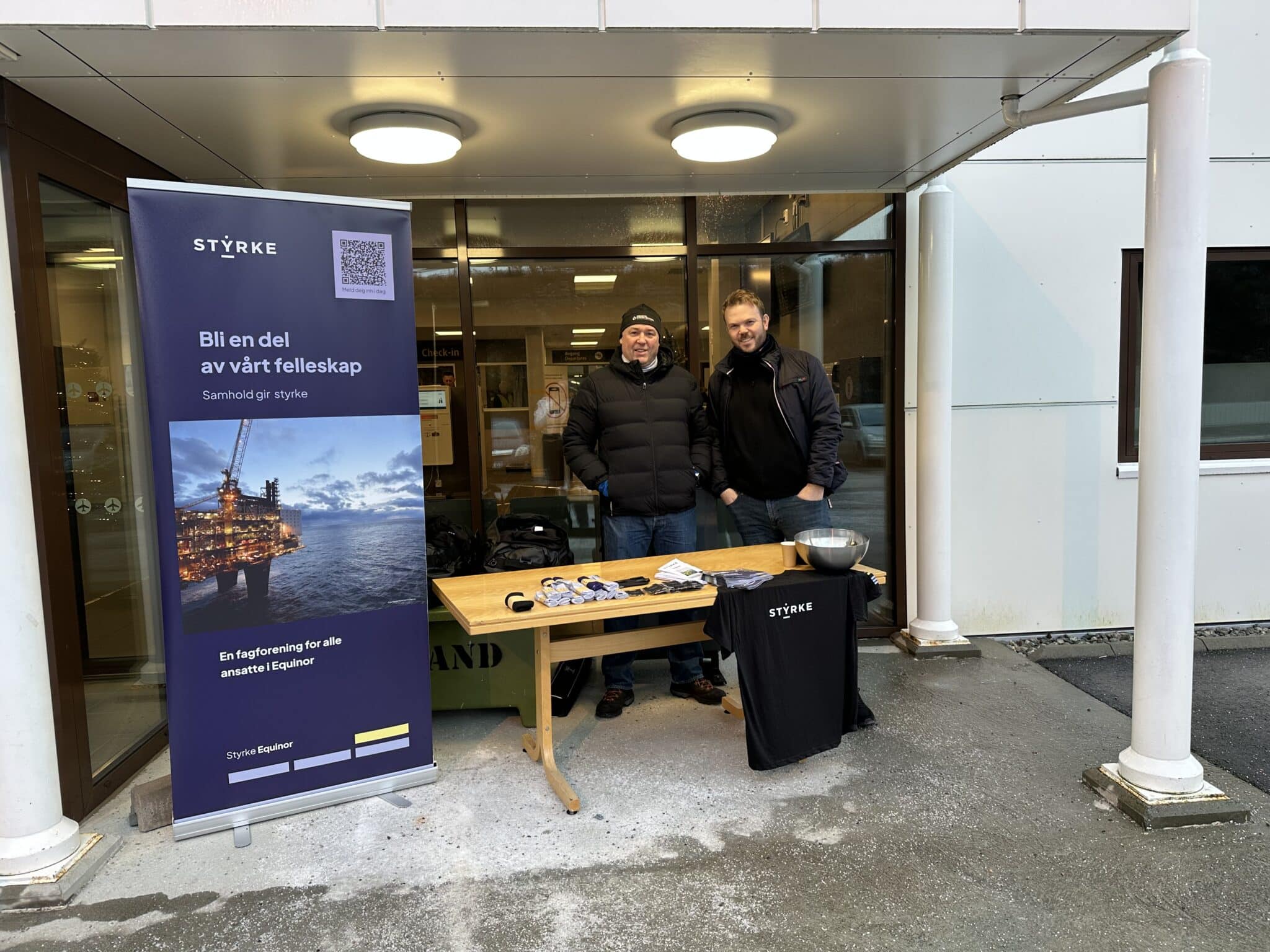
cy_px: 476
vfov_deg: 56.8
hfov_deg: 71.6
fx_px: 881
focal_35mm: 24
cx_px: 635
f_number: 1.78
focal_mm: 6.86
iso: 80
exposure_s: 1/100
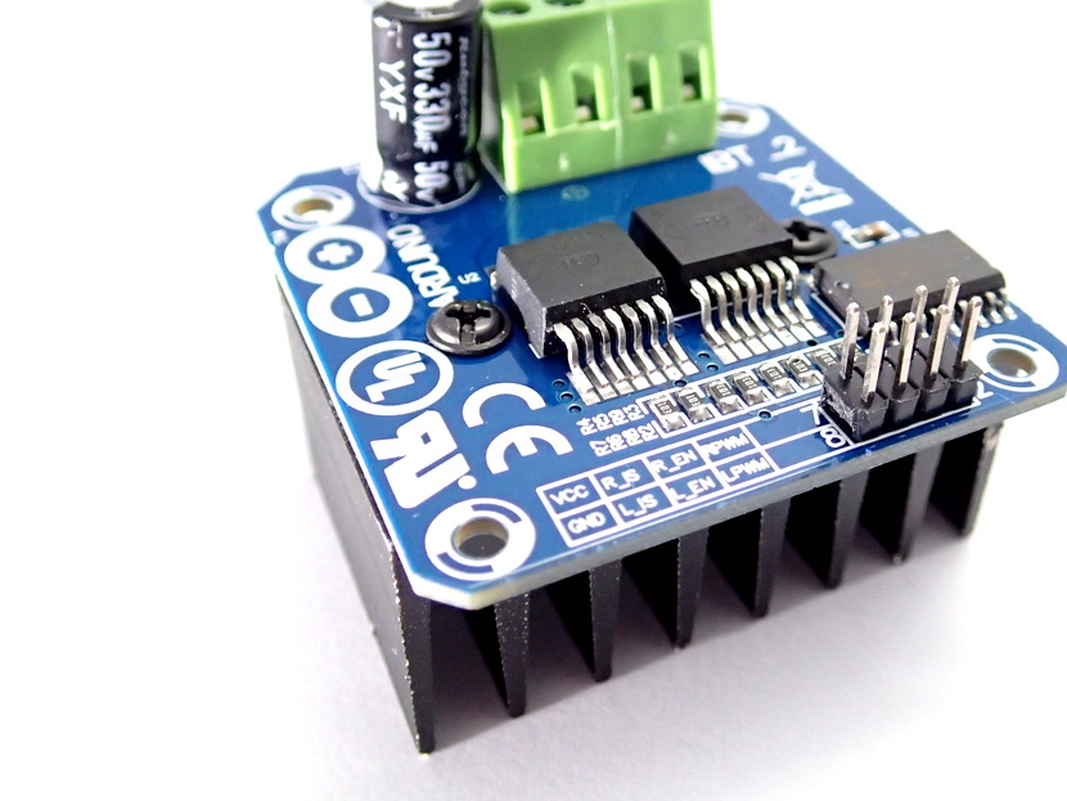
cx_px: 638
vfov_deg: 38.6
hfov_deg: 49.8
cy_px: 336
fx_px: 1141
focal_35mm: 37
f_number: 2.3
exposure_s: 1/50
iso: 800
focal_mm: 5.5
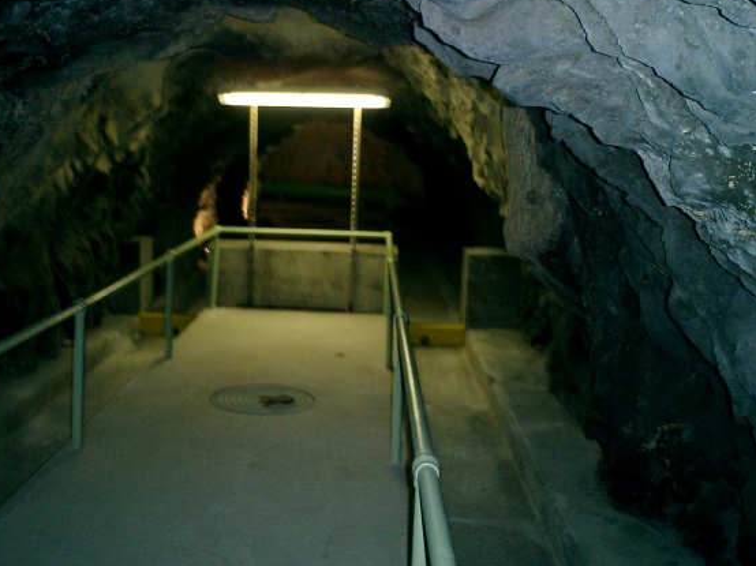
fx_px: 851
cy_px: 265
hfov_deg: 47.8
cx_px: 351
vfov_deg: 36.8
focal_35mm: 39
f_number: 3.2
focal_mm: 7.5
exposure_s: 1/30
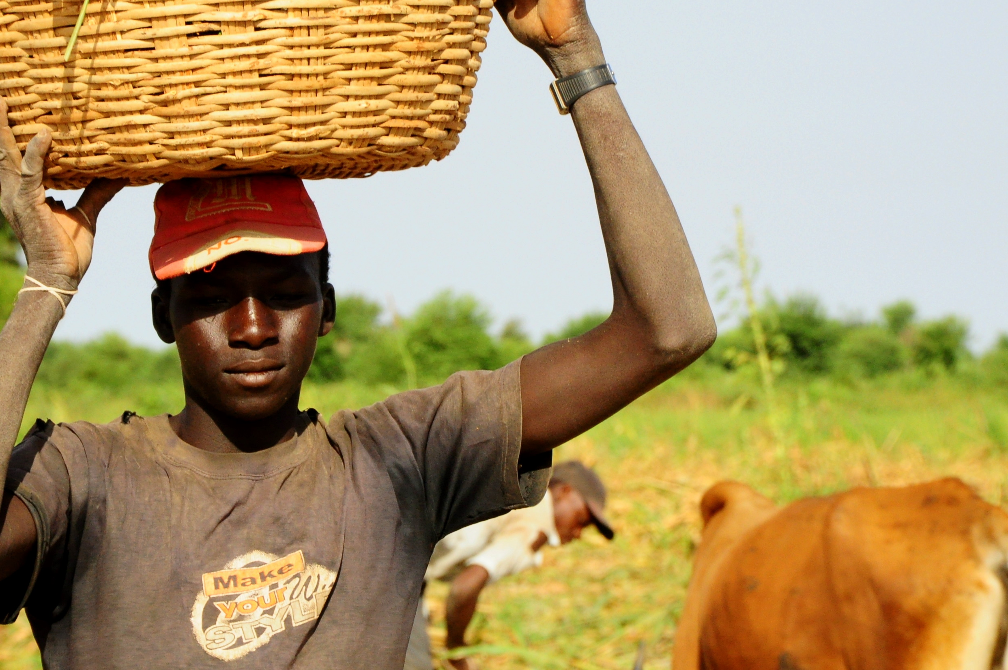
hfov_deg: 6.3
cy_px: 293
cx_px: 436
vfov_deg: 4.2
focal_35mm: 330
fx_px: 9230
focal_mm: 170
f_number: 14
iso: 1000
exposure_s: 1/500
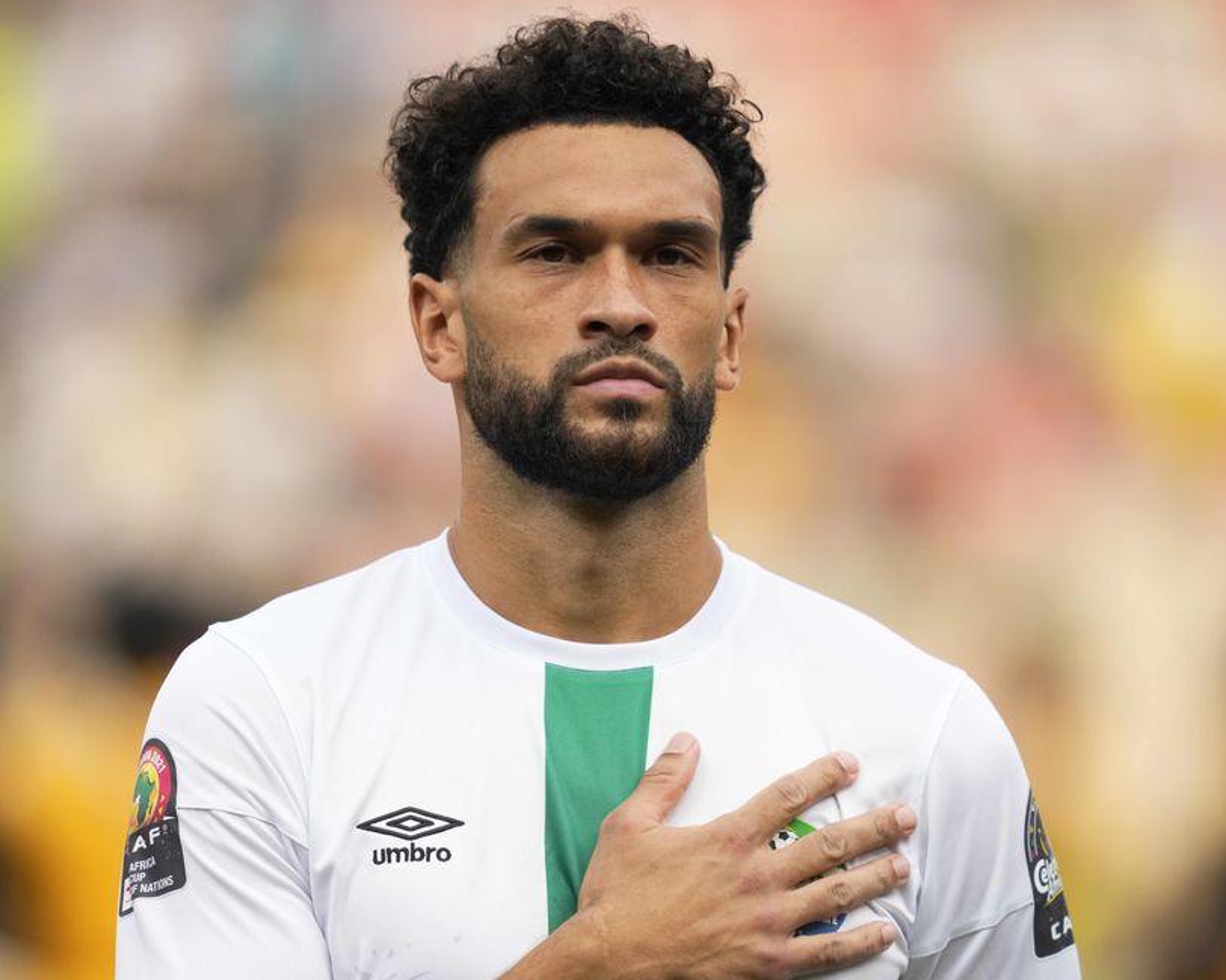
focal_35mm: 555
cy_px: 571
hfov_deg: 3.5
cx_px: 640
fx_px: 20131
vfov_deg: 2.8
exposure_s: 1/3200
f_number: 2.8
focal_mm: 400
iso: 1250
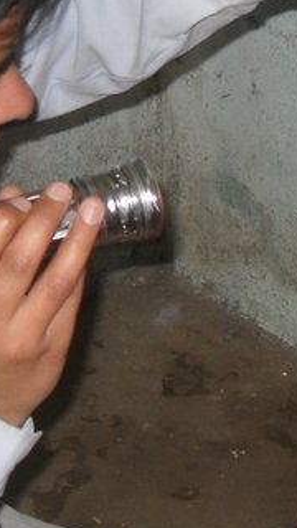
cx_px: 228
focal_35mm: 122
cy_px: 231
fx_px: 1708
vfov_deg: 17.6
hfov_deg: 9.9
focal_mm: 6.2
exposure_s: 1/45
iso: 200
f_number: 2.8
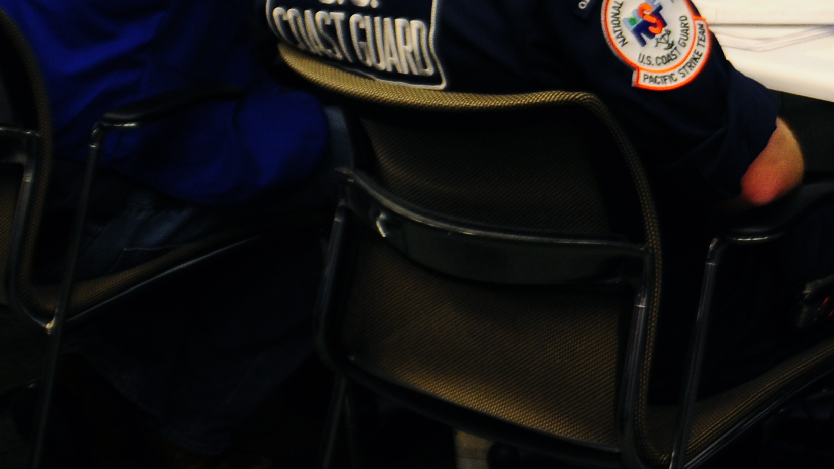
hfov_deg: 22.8
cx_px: 814
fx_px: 1990
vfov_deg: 12.7
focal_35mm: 90
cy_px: -237
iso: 400
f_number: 3.8
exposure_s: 1/25
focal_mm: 22
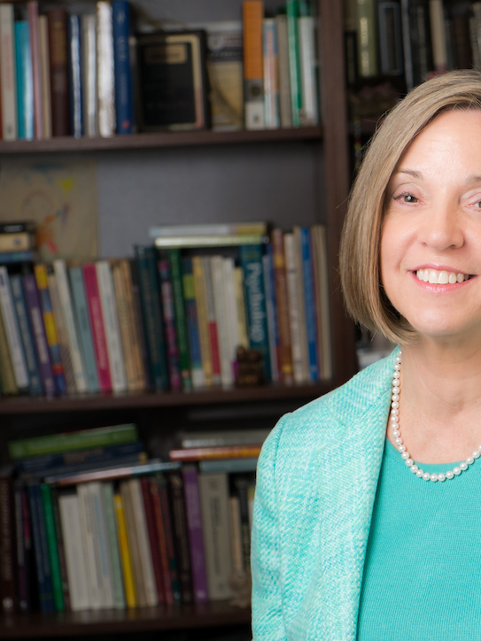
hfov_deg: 13.4
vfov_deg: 17.9
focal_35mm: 110
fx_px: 2038
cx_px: 370
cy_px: 320
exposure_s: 1/125
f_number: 4
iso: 400
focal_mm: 46.3
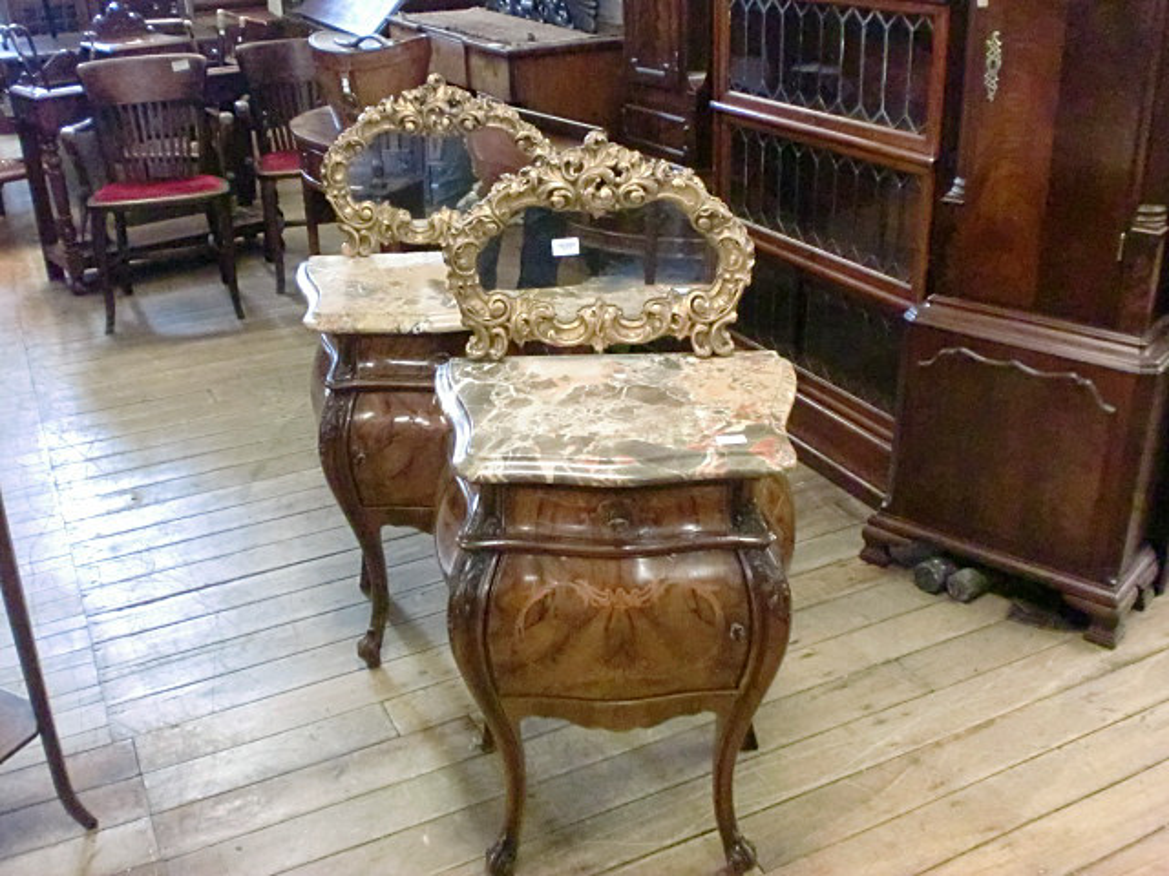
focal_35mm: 35
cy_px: 438
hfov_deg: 52.6
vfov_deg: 40.7
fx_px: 1182
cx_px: 584
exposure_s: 1/50
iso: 1600
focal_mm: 6.3
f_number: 3.1
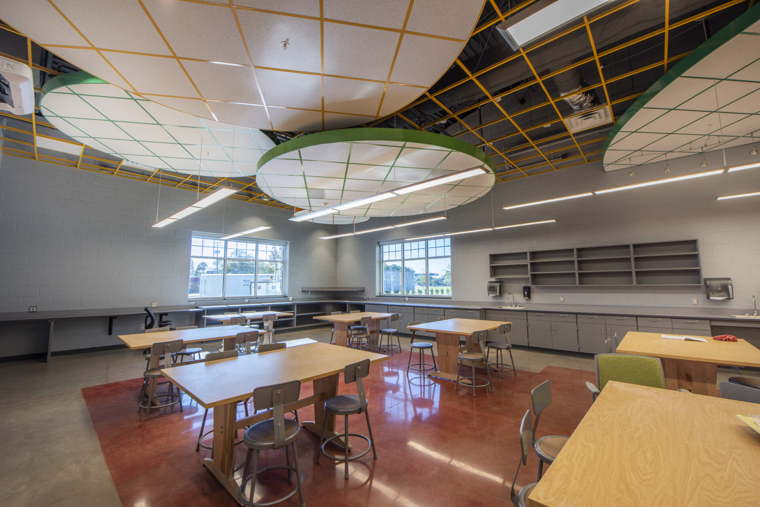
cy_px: 254
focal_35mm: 15
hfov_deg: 100.4
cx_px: 380
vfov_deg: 77.4
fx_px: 317
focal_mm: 15
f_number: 10
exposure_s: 1/30
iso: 200
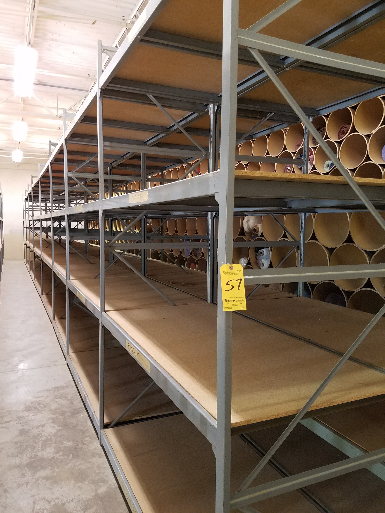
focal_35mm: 26
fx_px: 386
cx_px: 192
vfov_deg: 67.3
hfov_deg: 53.1
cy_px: 256
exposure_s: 1/13
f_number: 1.7
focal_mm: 4.2
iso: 250
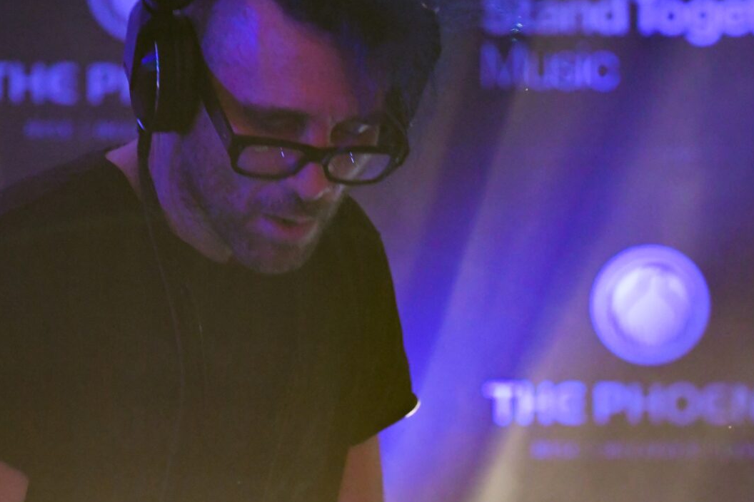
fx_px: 6052
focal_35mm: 289
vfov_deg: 4.8
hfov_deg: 7.1
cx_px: 353
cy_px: 247
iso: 4000
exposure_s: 1/250
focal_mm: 122
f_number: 2.8
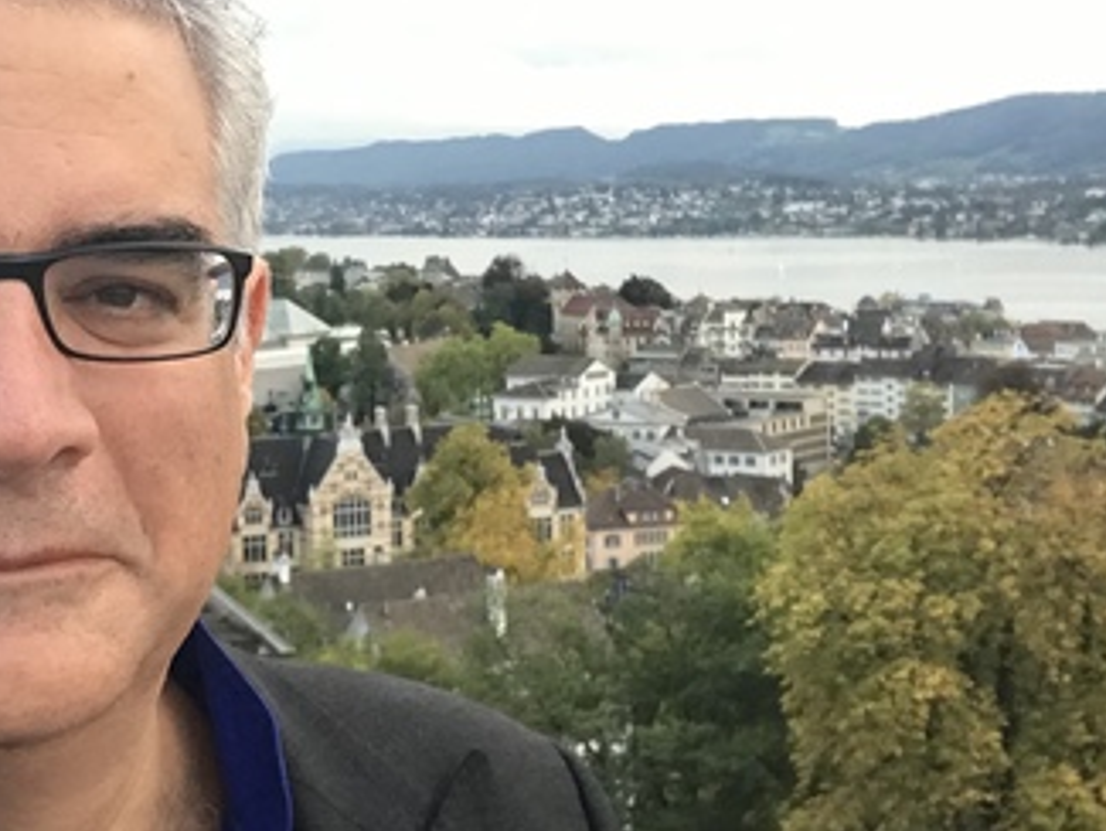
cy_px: 262
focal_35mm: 69
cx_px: 354
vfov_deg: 21.2
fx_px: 2205
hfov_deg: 27.9
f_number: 2.2
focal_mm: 2.87
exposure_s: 1/33
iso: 25
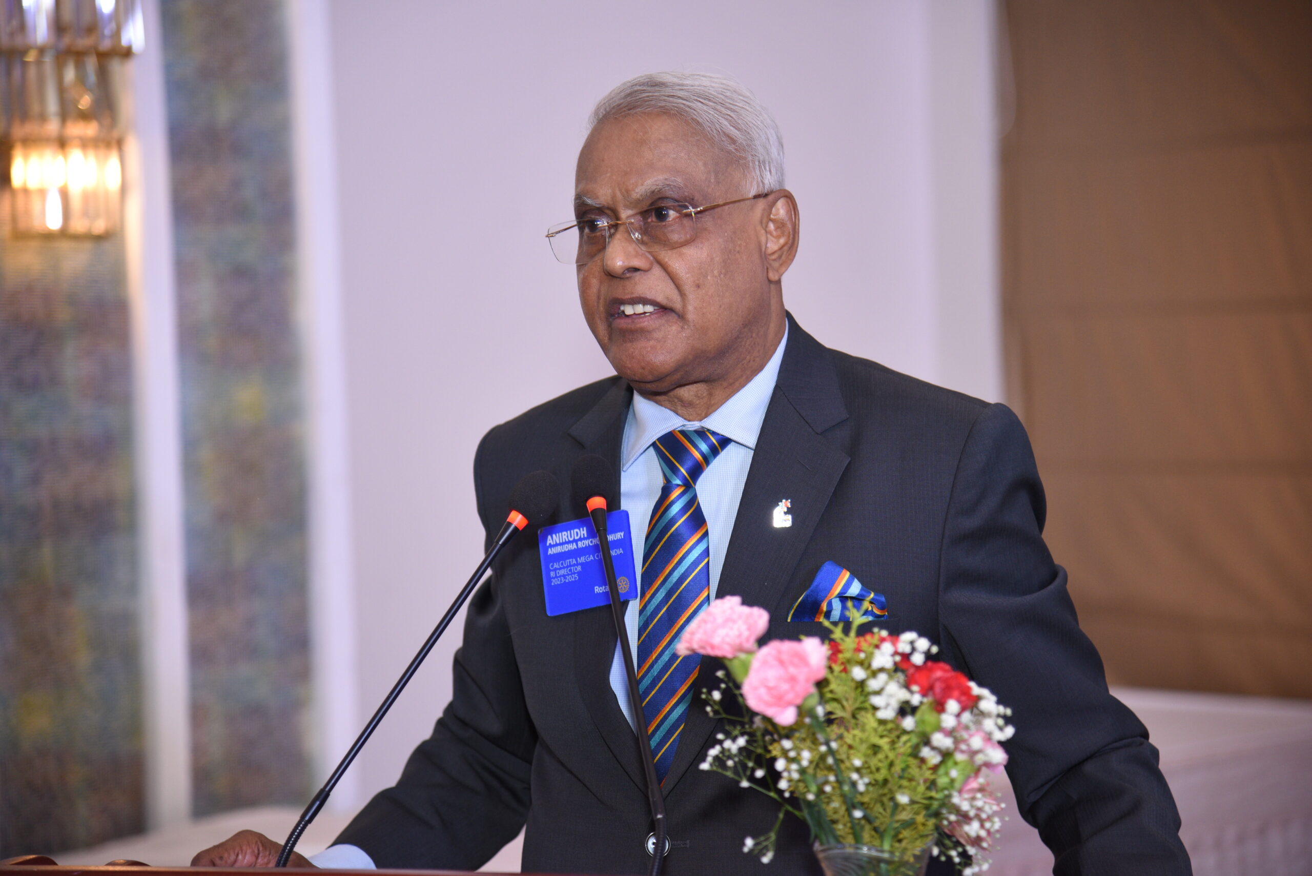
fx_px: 3828
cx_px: 656
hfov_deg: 19.4
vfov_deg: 13.1
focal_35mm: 105
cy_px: 438
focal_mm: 105
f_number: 4
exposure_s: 1/125
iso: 800
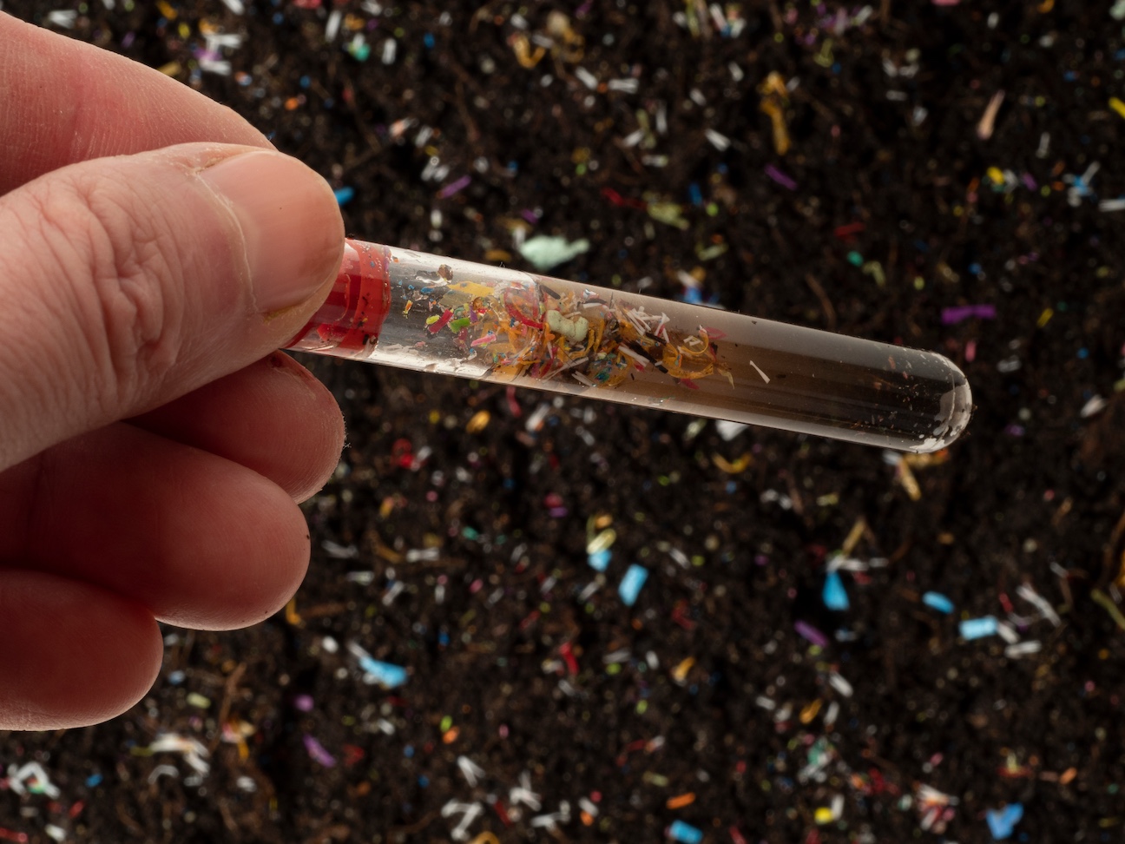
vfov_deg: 12.3
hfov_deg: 16.4
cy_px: 422
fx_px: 3900
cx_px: 562
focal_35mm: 120
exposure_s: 1/200
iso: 200
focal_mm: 60
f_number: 16
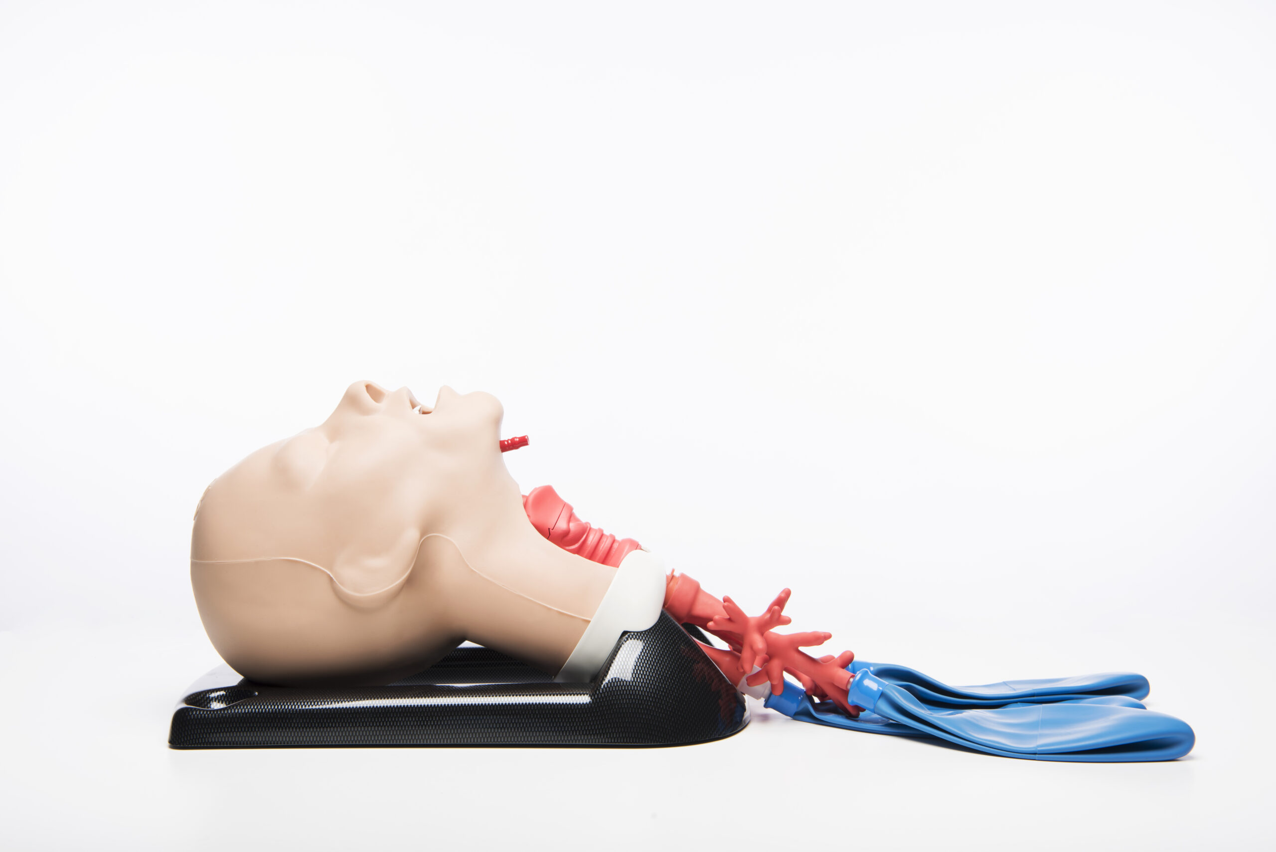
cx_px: 638
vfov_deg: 26.0
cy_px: 426
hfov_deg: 38.2
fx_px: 1844
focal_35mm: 52
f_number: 16
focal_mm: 52
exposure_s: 1/250
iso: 100
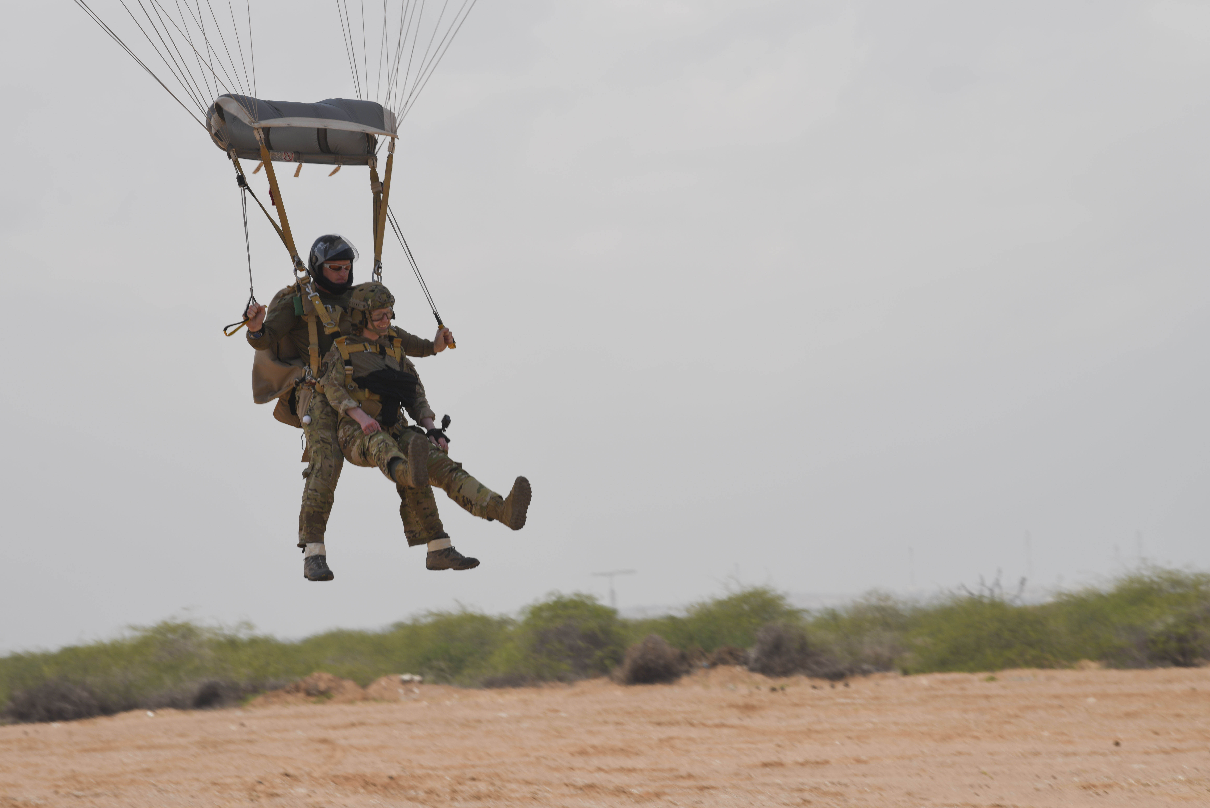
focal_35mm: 200
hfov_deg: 10.3
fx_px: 6724
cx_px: 605
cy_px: 404
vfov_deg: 6.9
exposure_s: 1/200
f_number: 9
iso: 31
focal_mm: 200
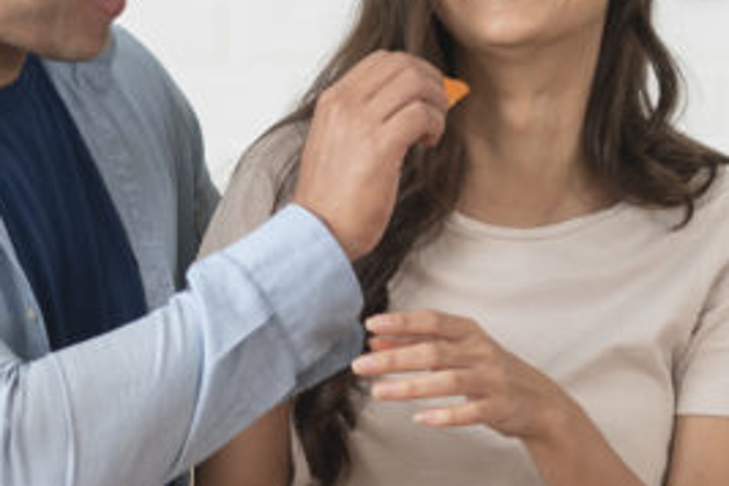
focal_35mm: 211
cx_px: 186
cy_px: 236
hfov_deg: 9.7
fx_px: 4272
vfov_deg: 6.5
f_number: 2.2
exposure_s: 1/400
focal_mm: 55
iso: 250
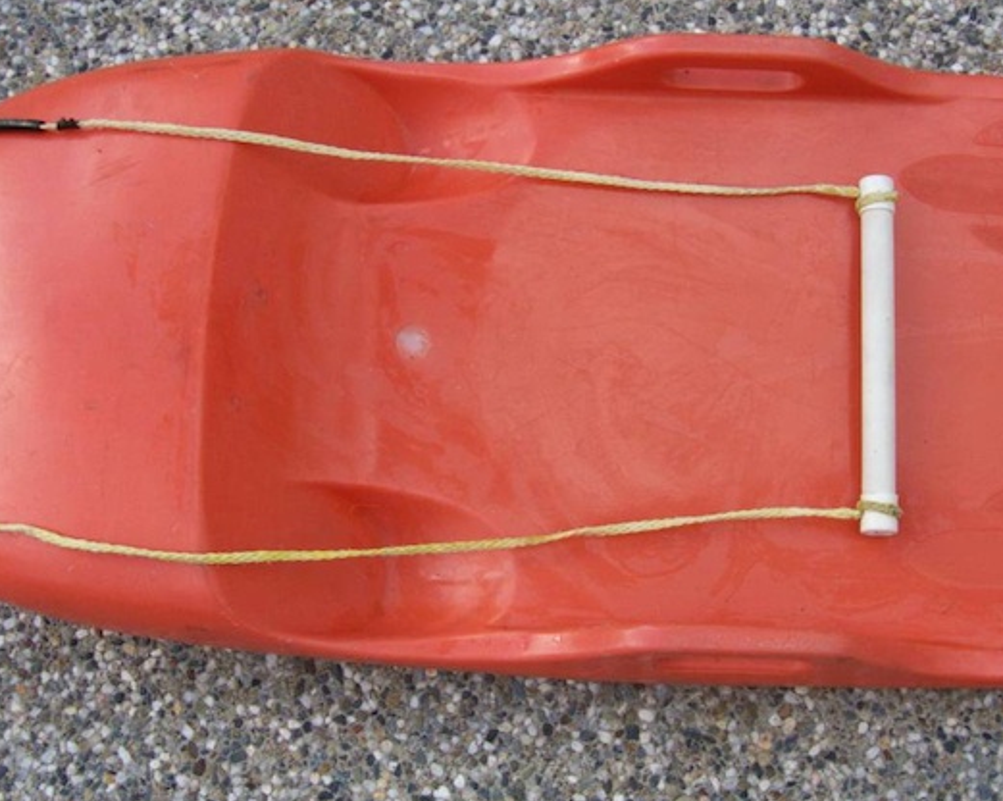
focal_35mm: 51
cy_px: 381
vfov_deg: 29.6
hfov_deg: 36.6
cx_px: 570
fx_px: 1513
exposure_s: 1/646
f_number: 2.7
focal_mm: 5.6
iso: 80
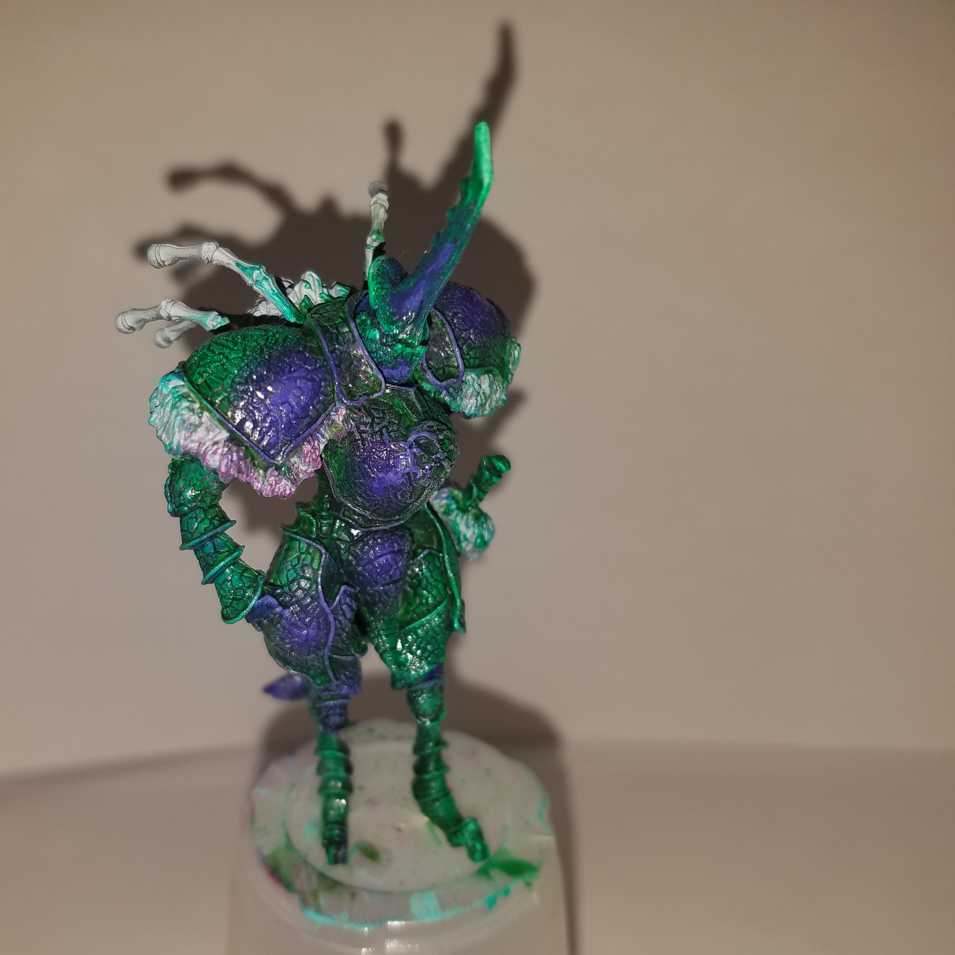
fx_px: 968
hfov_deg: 52.2
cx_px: 388
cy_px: 480
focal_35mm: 31
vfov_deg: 52.5
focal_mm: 4.2
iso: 50
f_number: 1.7
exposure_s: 1/690
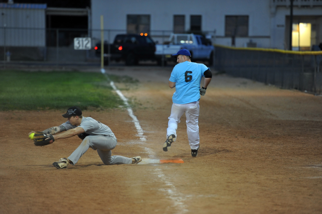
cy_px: 107
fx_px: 1788
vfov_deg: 6.9
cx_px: 161
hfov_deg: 10.3
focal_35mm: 200
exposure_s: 1/125
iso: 2000
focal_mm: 200
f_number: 2.8
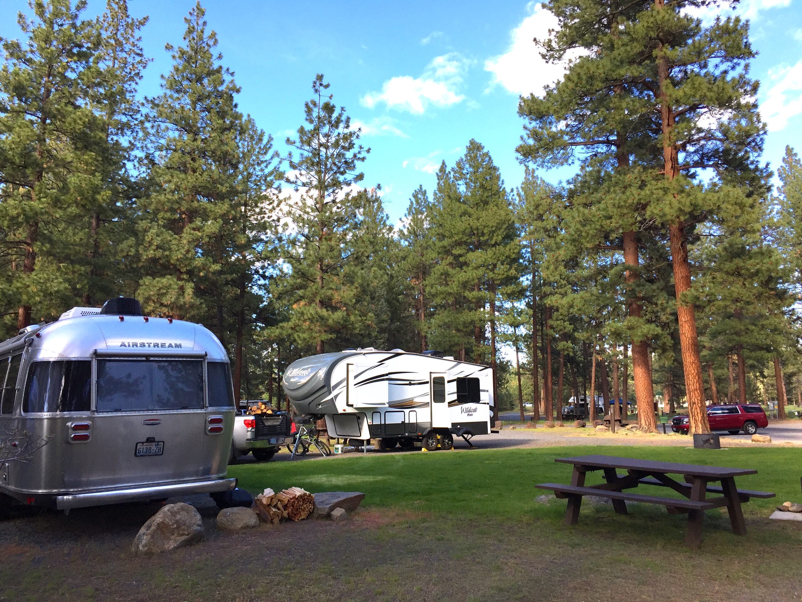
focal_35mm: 29
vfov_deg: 48.2
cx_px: 401
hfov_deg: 61.7
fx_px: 672
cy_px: 301
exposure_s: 1/476
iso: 32
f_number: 2.2
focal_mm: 4.15
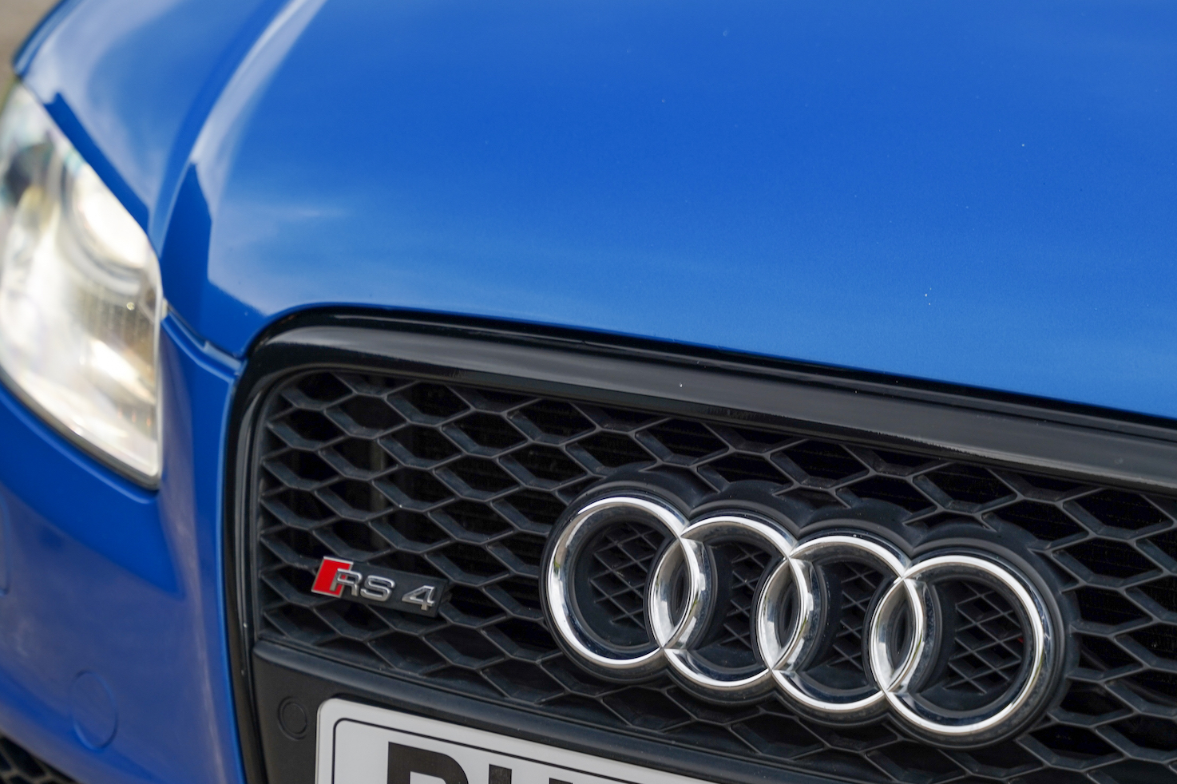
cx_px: 707
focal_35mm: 95
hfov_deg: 21.4
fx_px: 3105
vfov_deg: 14.4
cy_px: 450
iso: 320
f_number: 4
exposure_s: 1/250
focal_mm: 70
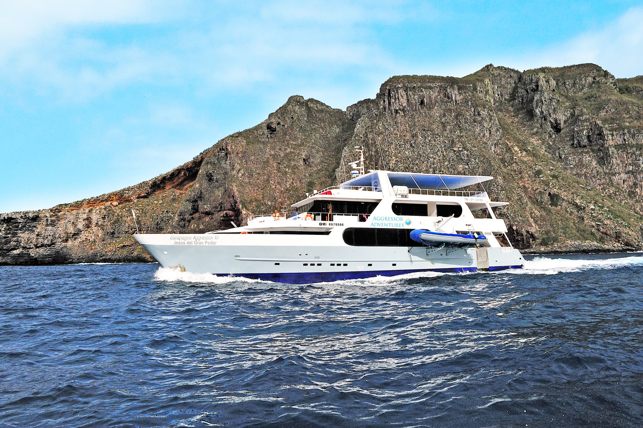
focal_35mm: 29
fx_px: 518
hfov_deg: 63.7
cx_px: 322
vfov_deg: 44.9
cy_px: 214
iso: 250
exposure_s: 1/1000
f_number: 16
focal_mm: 29
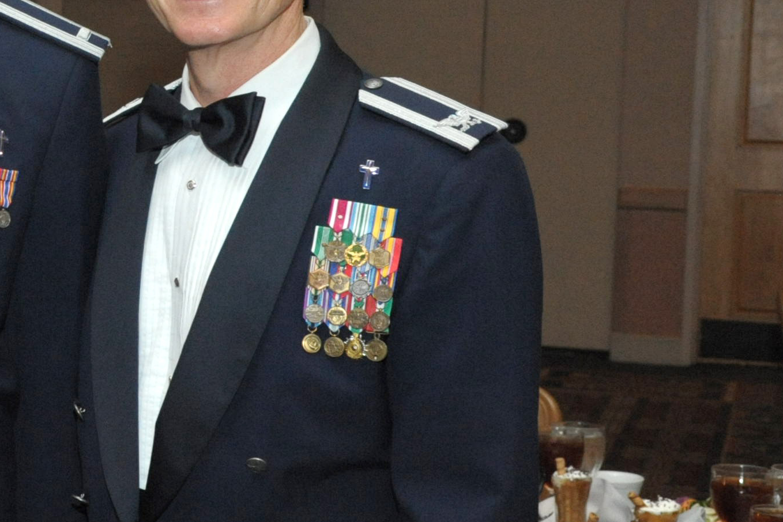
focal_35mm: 119
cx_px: -363
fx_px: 2589
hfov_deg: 15.9
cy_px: 161
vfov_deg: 11.5
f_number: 6.3
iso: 3200
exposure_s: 1/100
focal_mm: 38
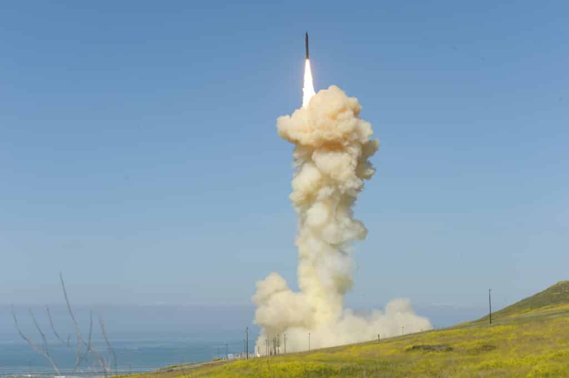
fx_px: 1105
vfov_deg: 19.4
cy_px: 189
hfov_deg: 28.9
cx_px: 284
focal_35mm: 70
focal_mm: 70
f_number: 11
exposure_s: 1/1000
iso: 400
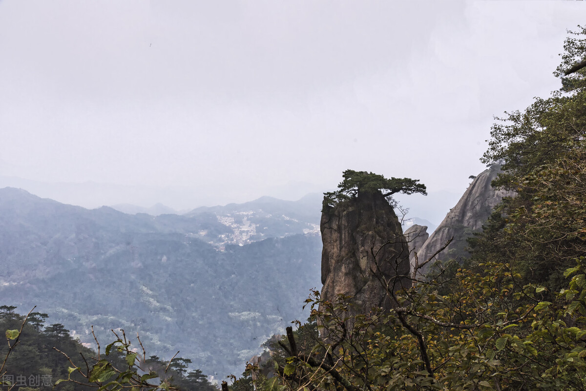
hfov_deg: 60.3
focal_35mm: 31
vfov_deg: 42.4
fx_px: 505
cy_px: 196
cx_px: 293
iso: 100
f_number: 11
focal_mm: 31
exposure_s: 1/250
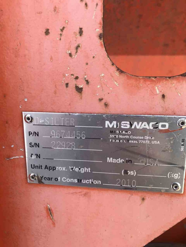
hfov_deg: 49.8
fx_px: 201
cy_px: 124
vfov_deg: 63.4
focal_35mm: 28
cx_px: 93
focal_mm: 3.99
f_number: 1.8
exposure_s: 1/277
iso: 20
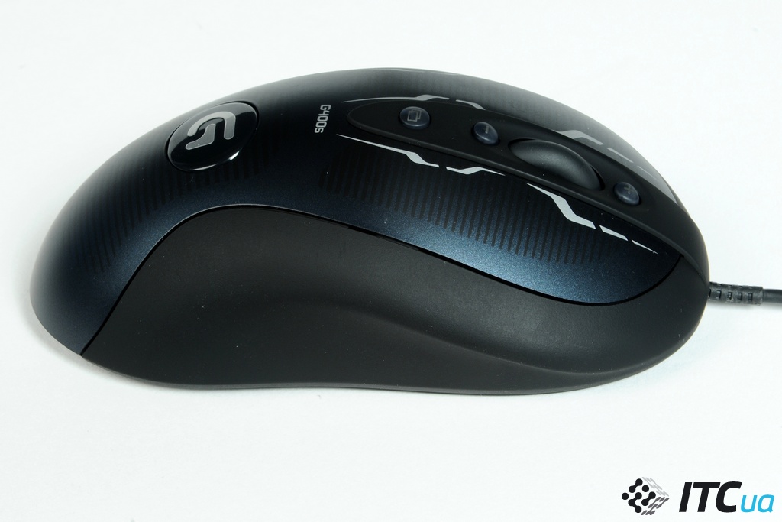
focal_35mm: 82
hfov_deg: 24.6
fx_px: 1792
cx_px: 391
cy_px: 261
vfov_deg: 16.6
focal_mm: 55
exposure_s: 1/100
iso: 200
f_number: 20
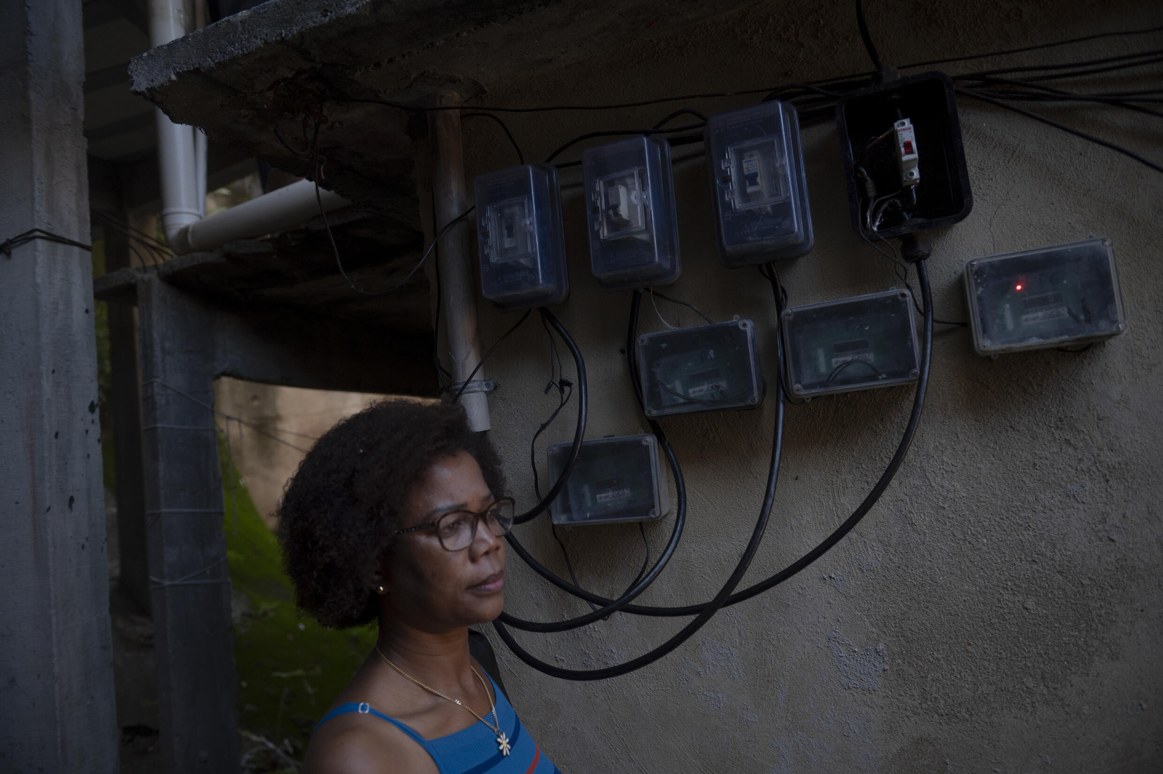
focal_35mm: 24
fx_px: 775
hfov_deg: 73.8
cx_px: 582
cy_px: 387
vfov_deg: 53.1
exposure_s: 1/500
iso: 160
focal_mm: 24
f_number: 2.8
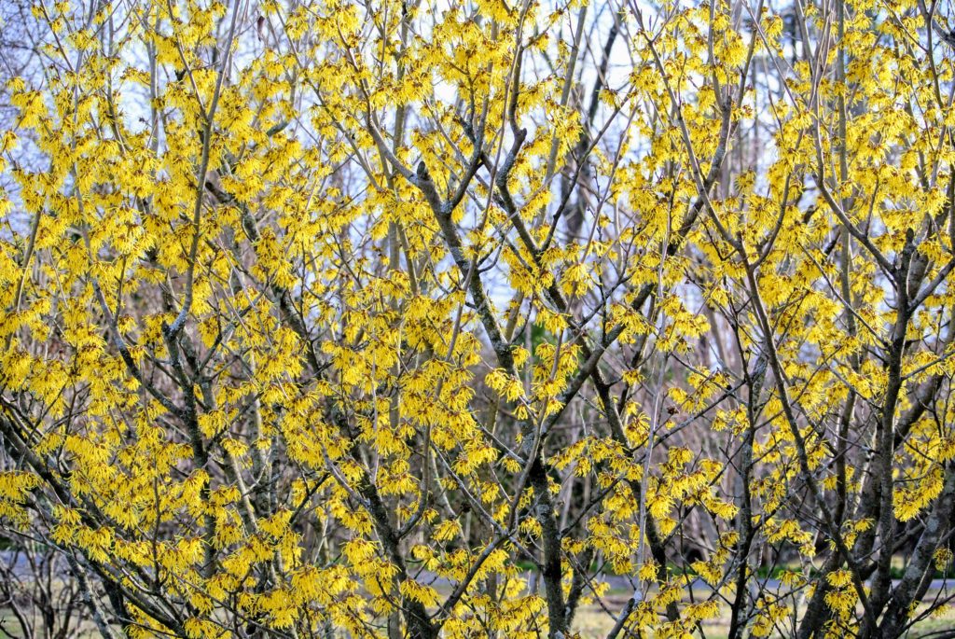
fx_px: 2151
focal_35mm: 81
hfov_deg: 25.0
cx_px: 478
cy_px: 320
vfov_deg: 16.9
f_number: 4
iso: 100
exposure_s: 1/320
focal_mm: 30
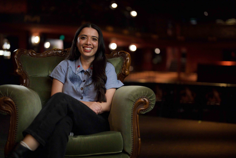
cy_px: 79
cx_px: 118
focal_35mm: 50
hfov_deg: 39.6
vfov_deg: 27.0
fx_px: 328
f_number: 1.2
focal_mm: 50
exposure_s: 1/250
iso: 12800
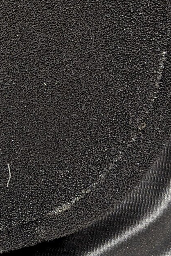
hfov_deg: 13.0
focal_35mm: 102
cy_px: 119
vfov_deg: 20.0
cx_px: -43
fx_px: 726
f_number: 1.85
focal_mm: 6.81
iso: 100
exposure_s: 1/36.5
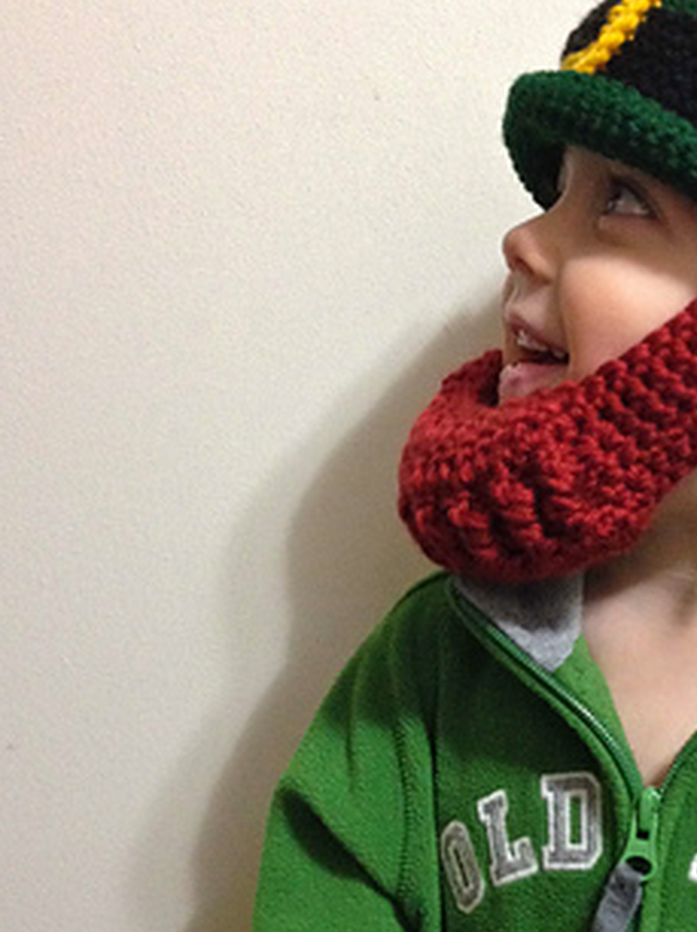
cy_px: 591
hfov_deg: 26.5
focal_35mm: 54
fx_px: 1452
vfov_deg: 35.3
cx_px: 555
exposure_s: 1/15
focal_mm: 4.12
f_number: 2.4
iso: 400
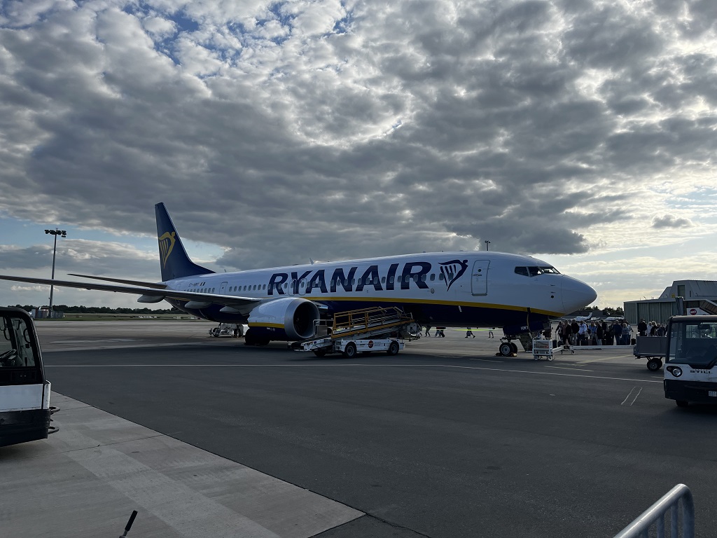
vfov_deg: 53.1
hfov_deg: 67.3
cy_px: 269
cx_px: 358
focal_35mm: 26
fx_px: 539
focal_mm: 5.1
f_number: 1.6
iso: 50
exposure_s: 1/4016
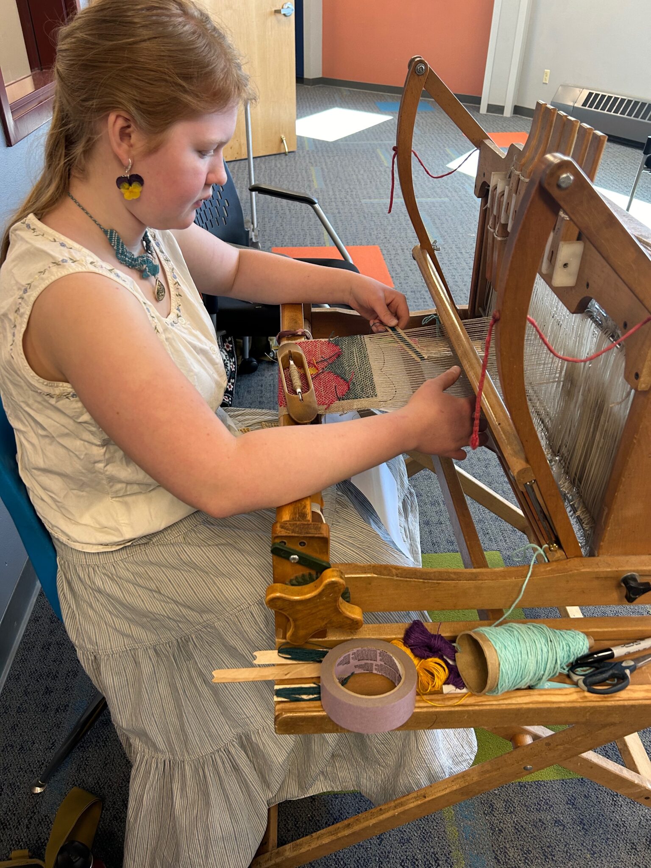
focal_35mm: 26
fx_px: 652
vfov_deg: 67.3
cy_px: 434
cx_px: 326
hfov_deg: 53.1
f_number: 1.5
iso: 125
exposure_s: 1/120
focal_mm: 5.7
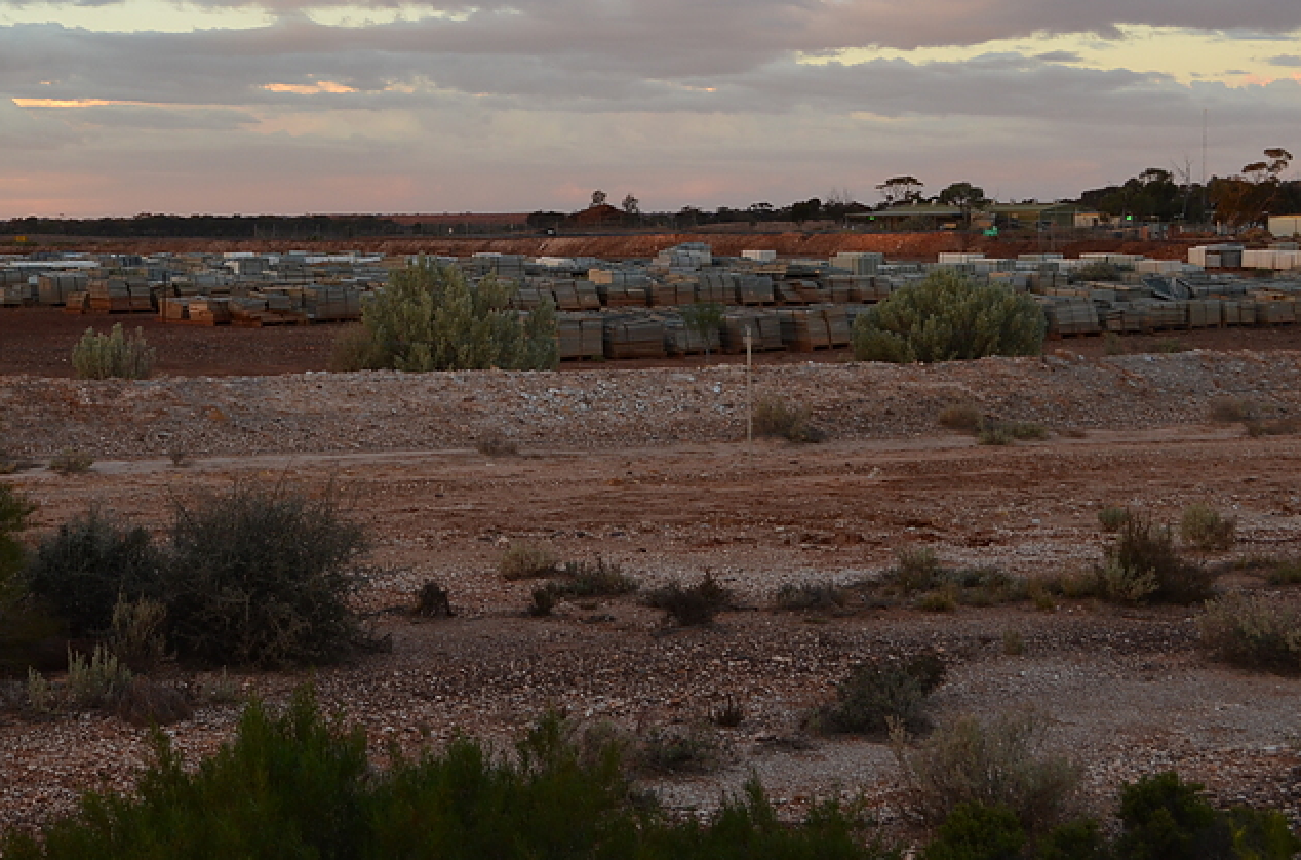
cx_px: 281
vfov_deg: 19.1
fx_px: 2523
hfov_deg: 28.4
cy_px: 163
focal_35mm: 70
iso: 400
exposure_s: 1/60
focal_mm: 28
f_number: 8
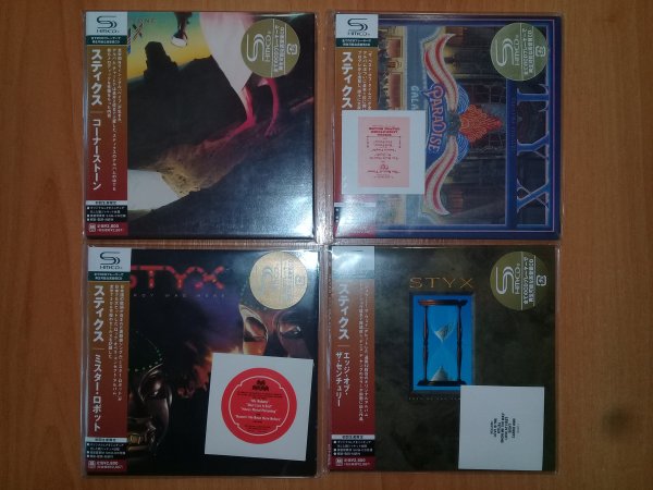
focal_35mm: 31
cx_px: 326
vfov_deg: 45.4
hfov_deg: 58.4
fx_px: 585
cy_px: 245
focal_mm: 3.3
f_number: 2.2
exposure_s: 1/100
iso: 80
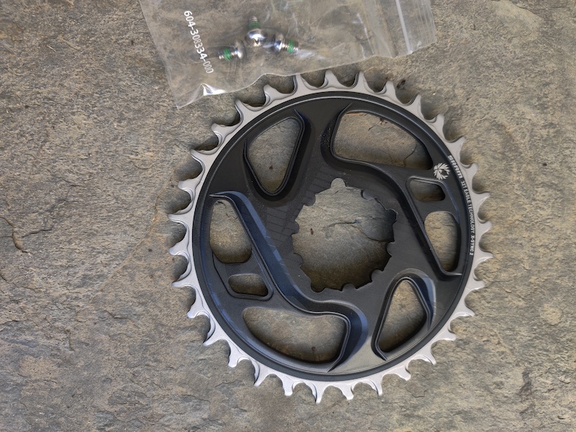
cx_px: 288
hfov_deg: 65.3
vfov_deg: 51.4
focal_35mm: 27
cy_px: 216
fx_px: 449
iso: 125
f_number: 1.65
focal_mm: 4.75
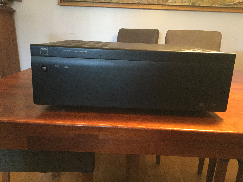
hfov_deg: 58.4
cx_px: 122
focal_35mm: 31
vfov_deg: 45.4
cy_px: 91
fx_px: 218
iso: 200
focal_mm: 3.3
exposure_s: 1/20
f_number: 2.4
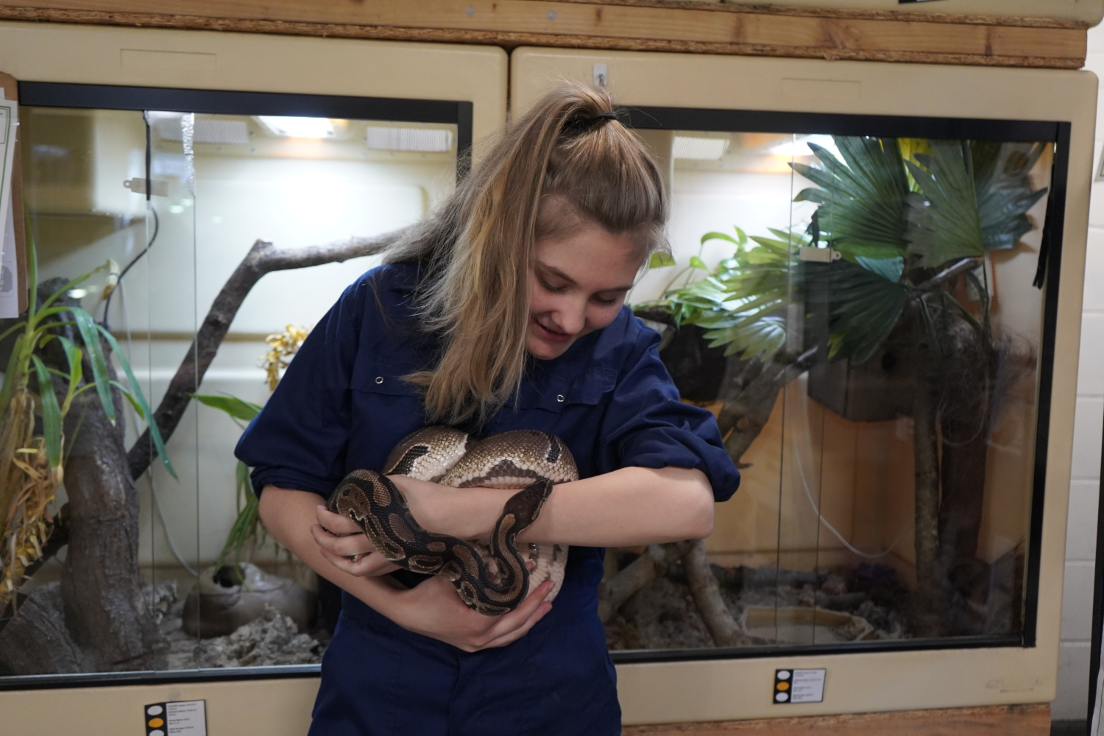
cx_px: 552
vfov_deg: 41.1
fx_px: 981
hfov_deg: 58.7
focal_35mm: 32
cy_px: 368
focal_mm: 32
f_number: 4
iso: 4000
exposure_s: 1/160
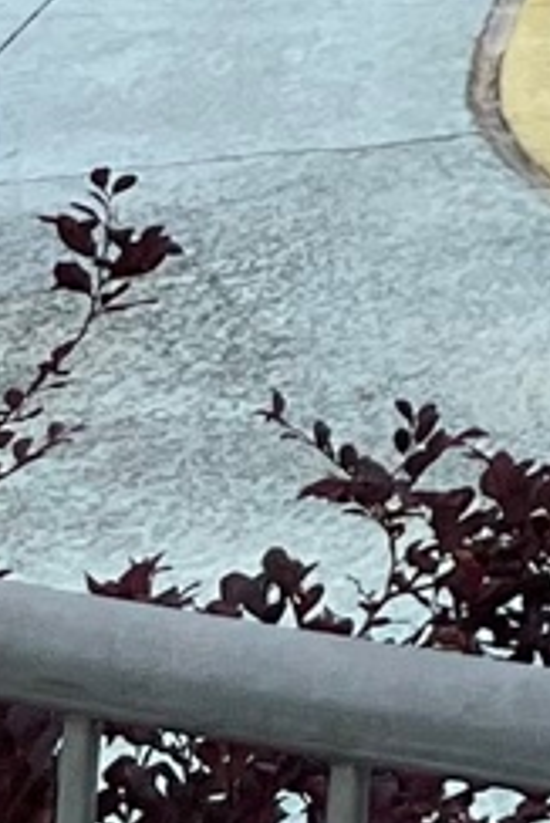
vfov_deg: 8.2
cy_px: -1447
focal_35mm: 223
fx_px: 5103
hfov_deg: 5.0
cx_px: 2784
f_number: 1.6
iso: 32
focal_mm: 5.1
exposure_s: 1/5917
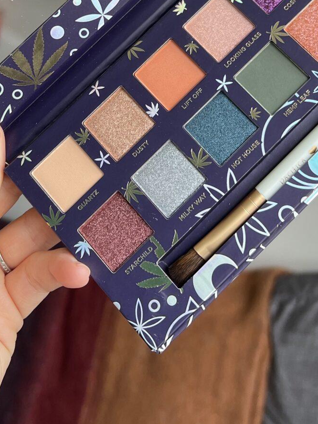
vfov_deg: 30.3
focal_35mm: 60
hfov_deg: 24.4
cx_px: 181
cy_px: 20
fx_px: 734
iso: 64
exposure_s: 1/121
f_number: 1.5
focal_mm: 5.7
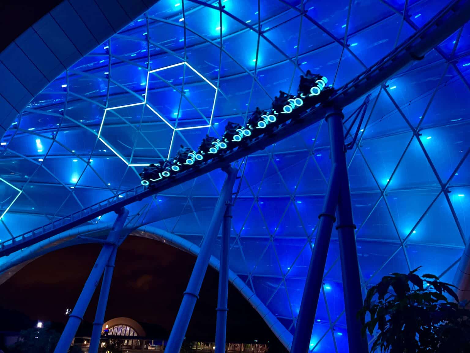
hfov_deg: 67.3
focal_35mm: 26
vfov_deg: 53.1
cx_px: 235
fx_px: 353
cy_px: 176
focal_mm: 5.7
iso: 250
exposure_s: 1/58
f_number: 1.5
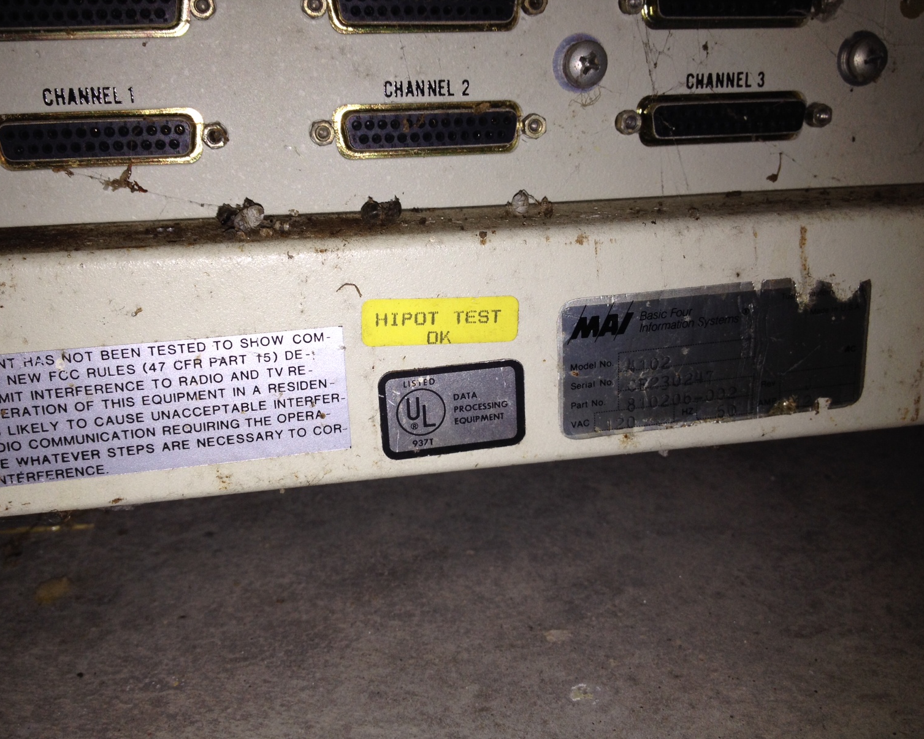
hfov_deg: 49.1
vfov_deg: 40.1
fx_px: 1012
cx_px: 449
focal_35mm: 37
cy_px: 370
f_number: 2.4
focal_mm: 4.28
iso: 50
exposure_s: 1/120
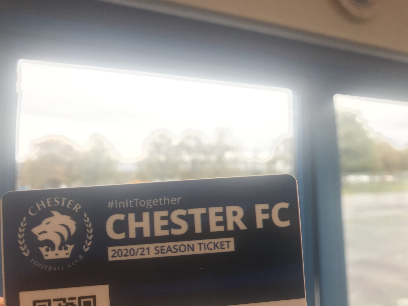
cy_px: 153
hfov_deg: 63.4
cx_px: 204
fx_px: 330
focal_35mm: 28
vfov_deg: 49.7
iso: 32
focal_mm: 3.99
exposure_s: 1/100
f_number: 1.8
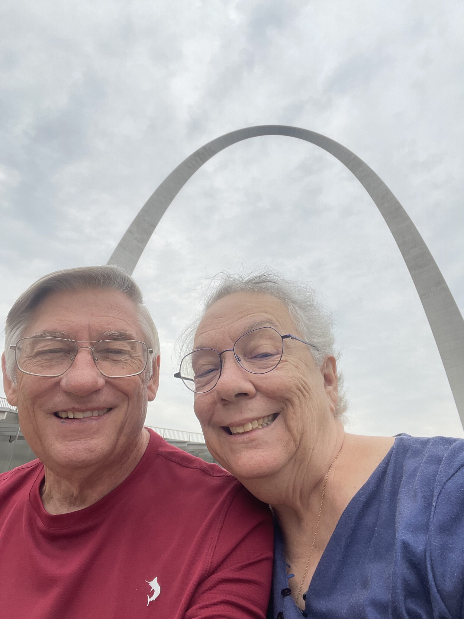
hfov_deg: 58.9
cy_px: 310
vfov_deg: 73.9
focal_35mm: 23
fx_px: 411
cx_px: 232
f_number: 2.2
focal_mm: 2.71
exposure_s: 1/436
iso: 25
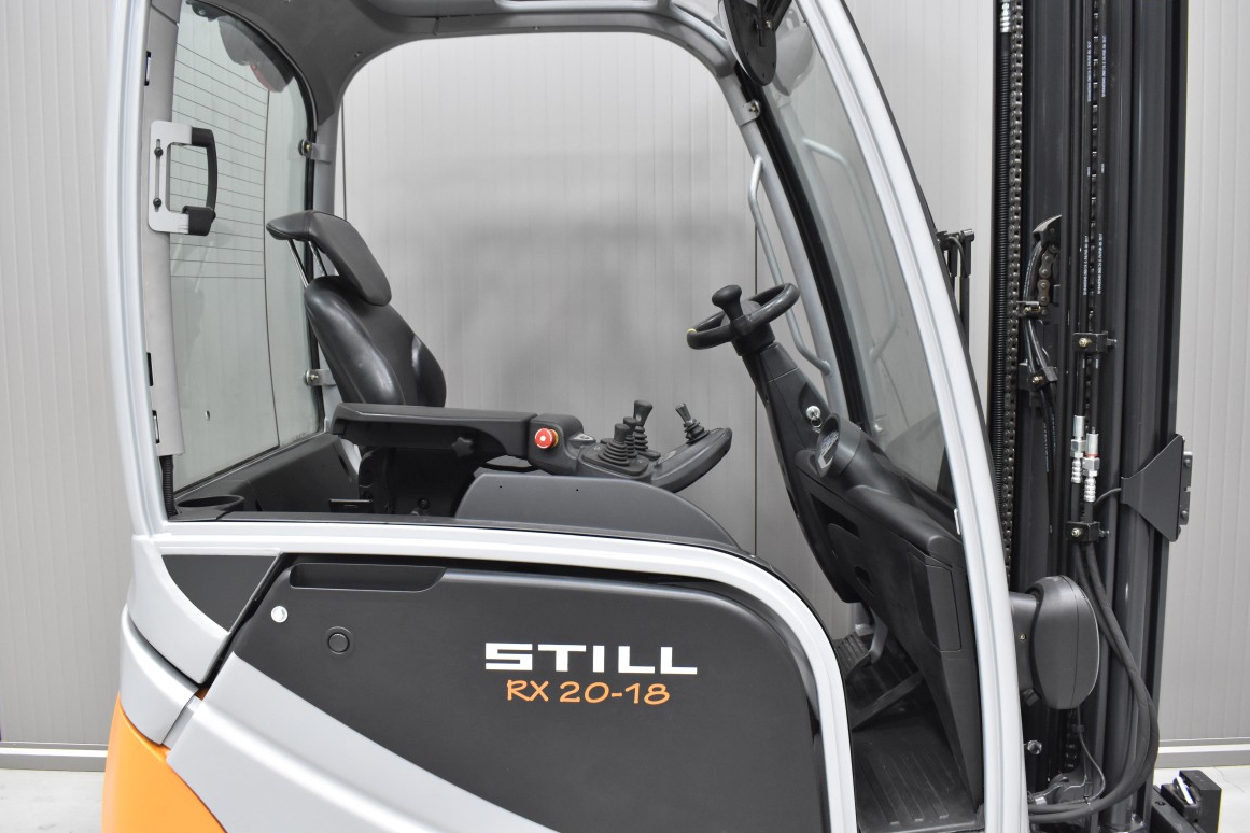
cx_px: 622
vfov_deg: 42.3
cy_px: 410
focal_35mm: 31
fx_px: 1076
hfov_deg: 60.3
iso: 1600
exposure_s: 1/20
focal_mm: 20
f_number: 5
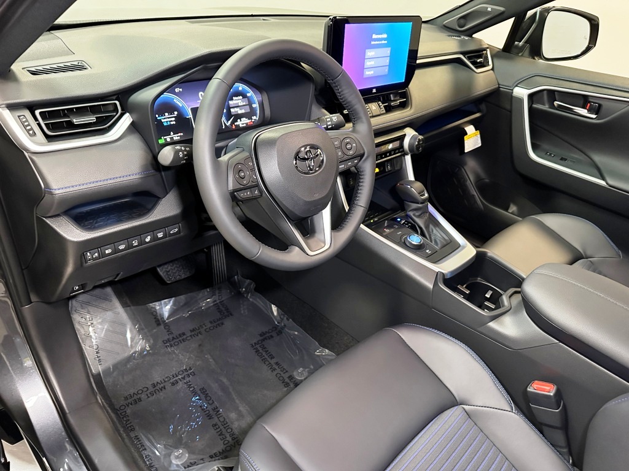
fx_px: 436
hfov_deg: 71.6
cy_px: 236
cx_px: 314
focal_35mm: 24
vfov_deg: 56.8
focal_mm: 6.86
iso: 800
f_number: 1.78
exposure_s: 1/30
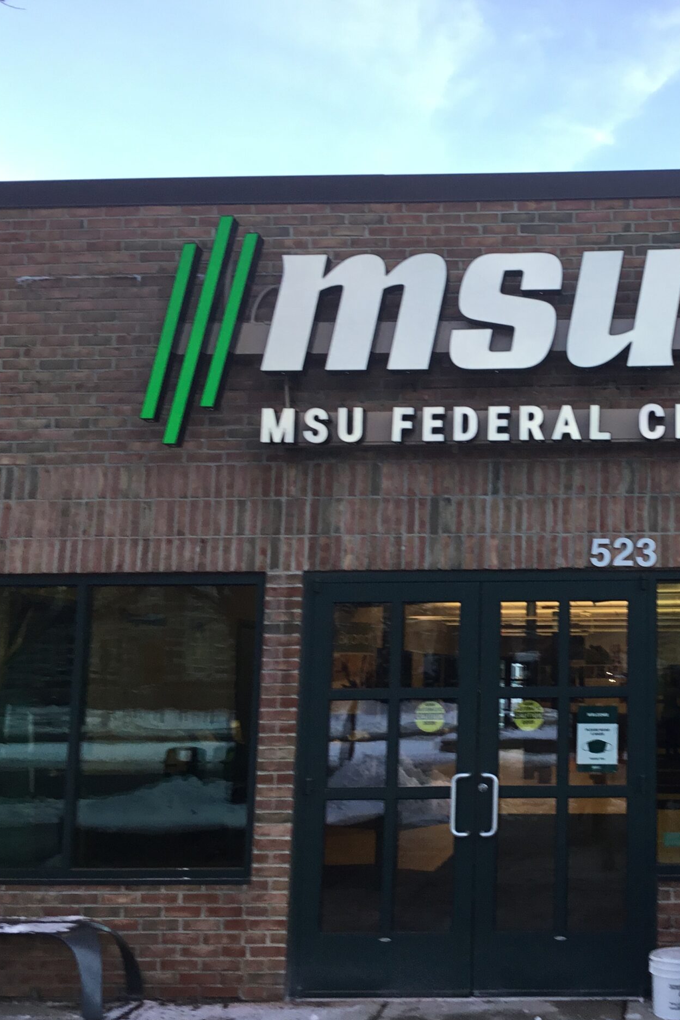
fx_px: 1246
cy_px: 518
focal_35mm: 44
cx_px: 609
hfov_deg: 29.3
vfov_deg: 44.5
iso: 25
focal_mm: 3.3
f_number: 2.4
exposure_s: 1/120
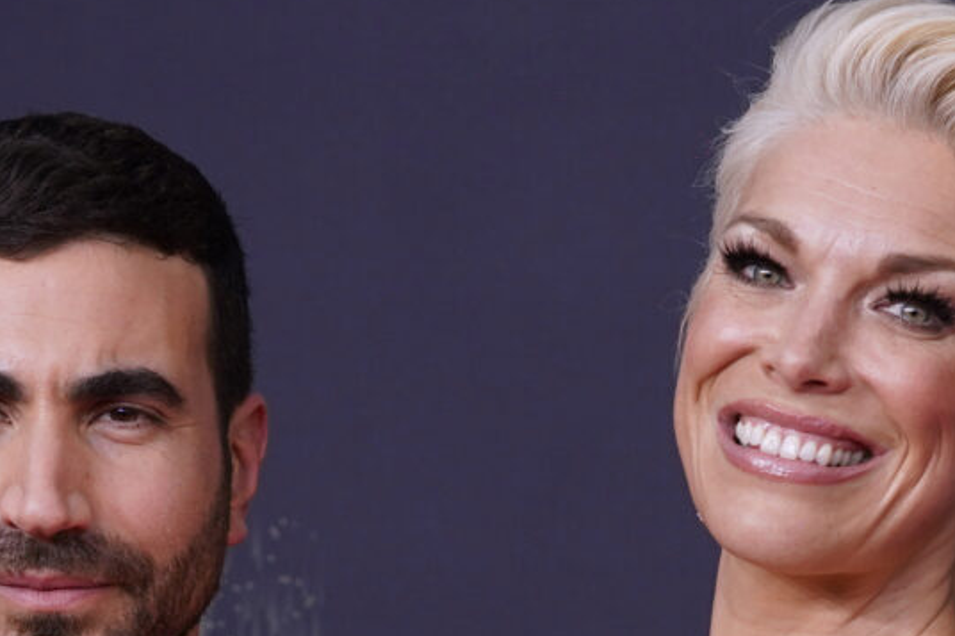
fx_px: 10236
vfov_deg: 3.5
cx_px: 82
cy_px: 990
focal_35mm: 386
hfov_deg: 5.3
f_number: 5
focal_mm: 101
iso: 800
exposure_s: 1/640
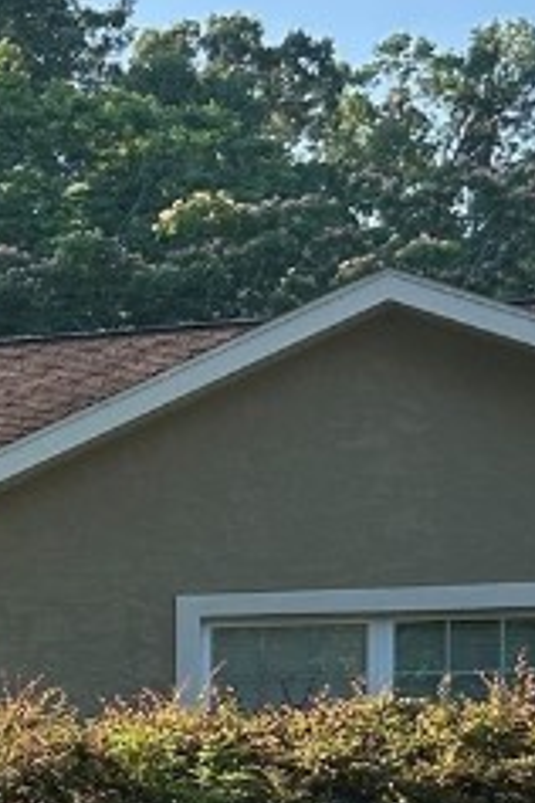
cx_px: -640
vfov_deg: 16.9
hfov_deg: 10.5
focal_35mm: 117
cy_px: 905
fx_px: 2608
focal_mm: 5.7
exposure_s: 1/1079
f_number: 1.5
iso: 50
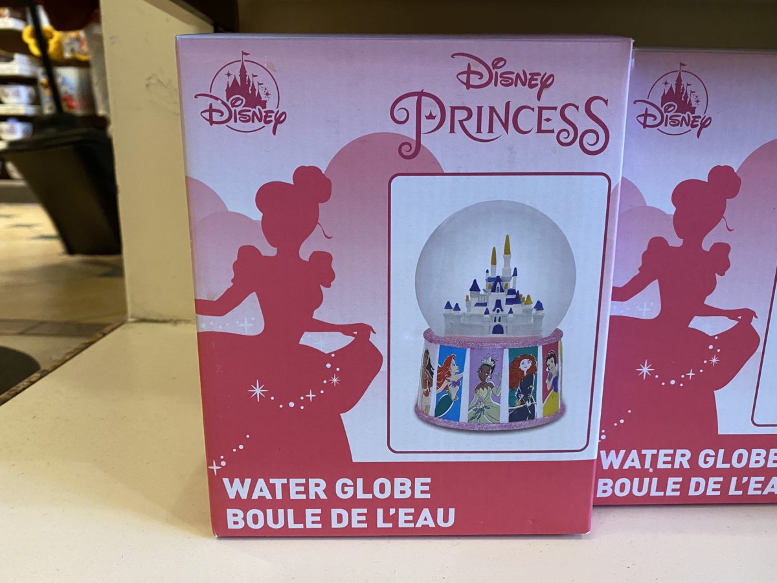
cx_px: 388
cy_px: 292
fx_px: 584
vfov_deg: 53.1
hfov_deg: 67.3
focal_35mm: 26
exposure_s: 1/60
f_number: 1.8
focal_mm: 4.25
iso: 320
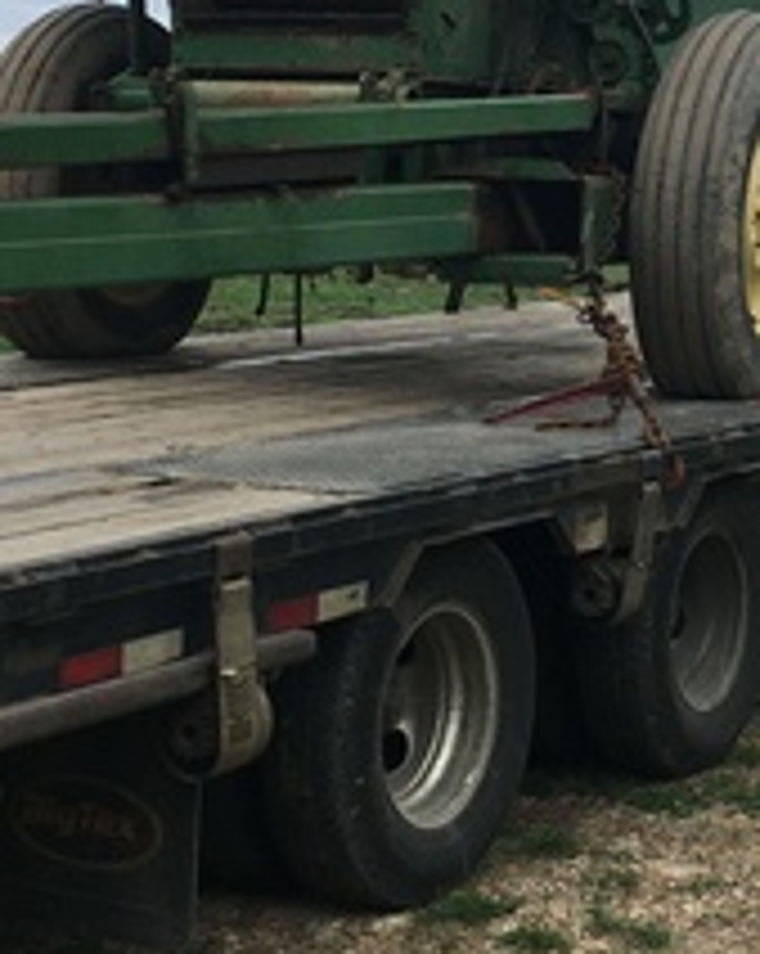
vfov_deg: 20.7
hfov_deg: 16.4
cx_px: 693
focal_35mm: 92
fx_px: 2592
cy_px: 252
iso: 25
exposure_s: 1/1748
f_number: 2.2
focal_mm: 4.15
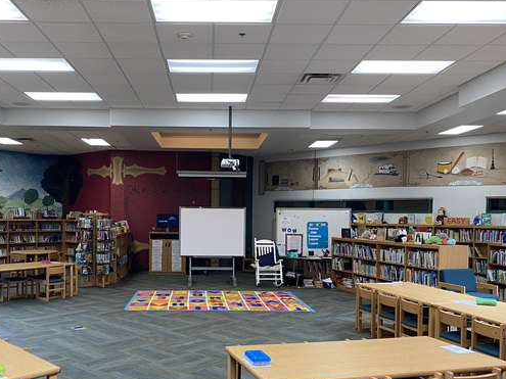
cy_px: 233
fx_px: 511
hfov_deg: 52.3
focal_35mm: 35
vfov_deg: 40.4
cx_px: 203
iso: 125
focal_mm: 4.25
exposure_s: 1/60
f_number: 1.8
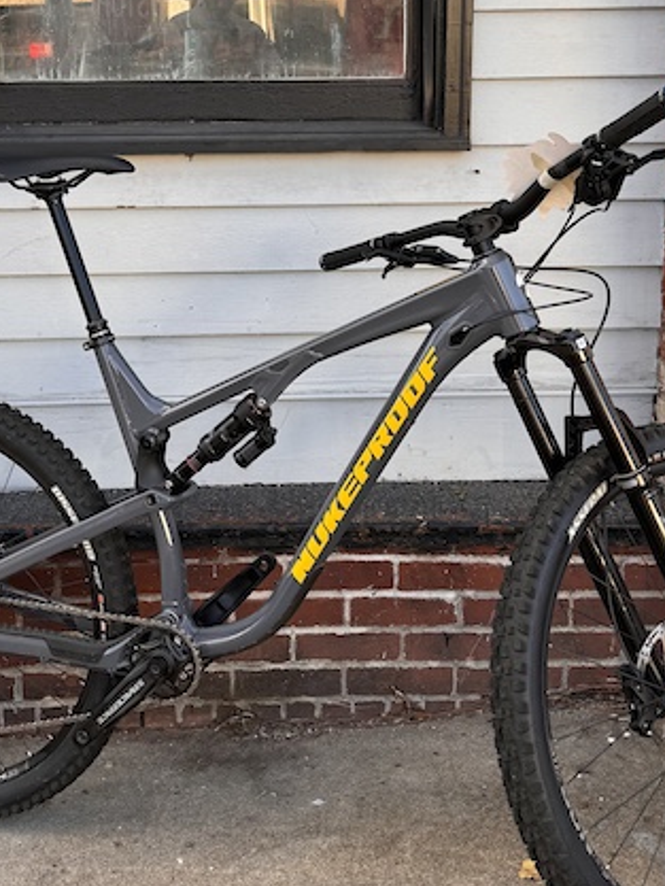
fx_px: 1178
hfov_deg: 31.5
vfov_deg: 40.0
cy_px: 210
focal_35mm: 46
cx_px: 306
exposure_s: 1/477
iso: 80
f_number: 1.78
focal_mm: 6.86
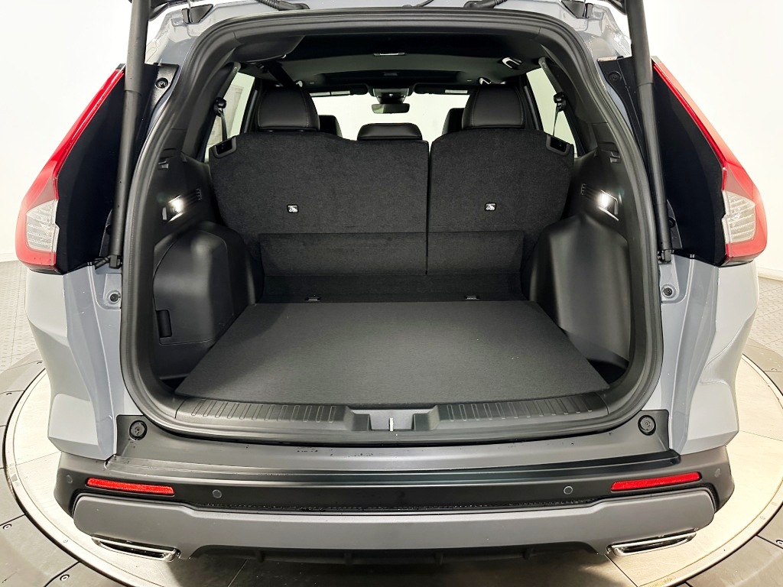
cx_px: 392
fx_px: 543
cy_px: 294
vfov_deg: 56.8
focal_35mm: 24
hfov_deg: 71.6
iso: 1000
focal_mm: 6.86
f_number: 1.78
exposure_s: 1/30
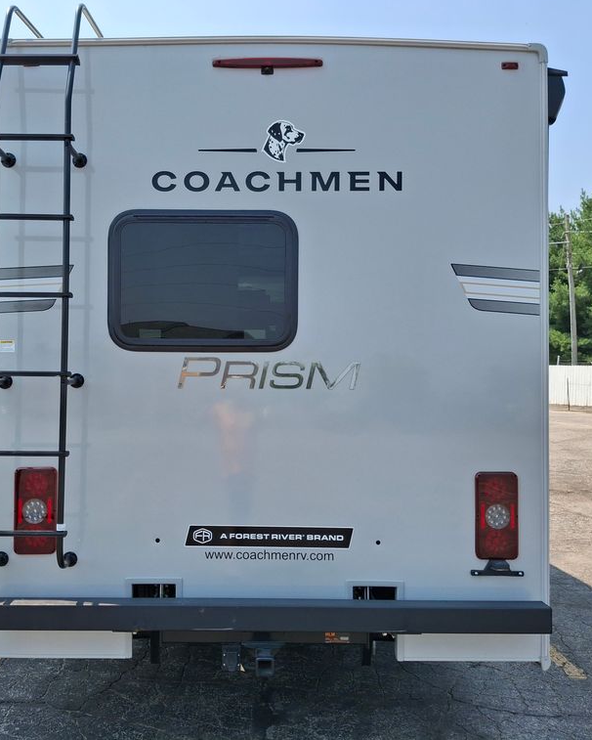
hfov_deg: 44.3
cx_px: 229
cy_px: 367
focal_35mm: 33
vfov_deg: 54.2
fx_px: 722
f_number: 1.8
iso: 32
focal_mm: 4.69
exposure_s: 1/2037
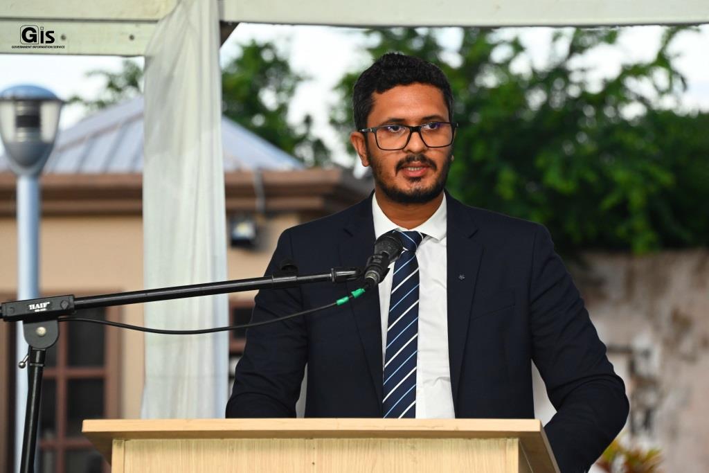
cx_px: 354
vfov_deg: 8.6
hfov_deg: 12.8
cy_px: 236
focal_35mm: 160
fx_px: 3151
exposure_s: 1/160
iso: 2500
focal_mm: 160
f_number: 7.1
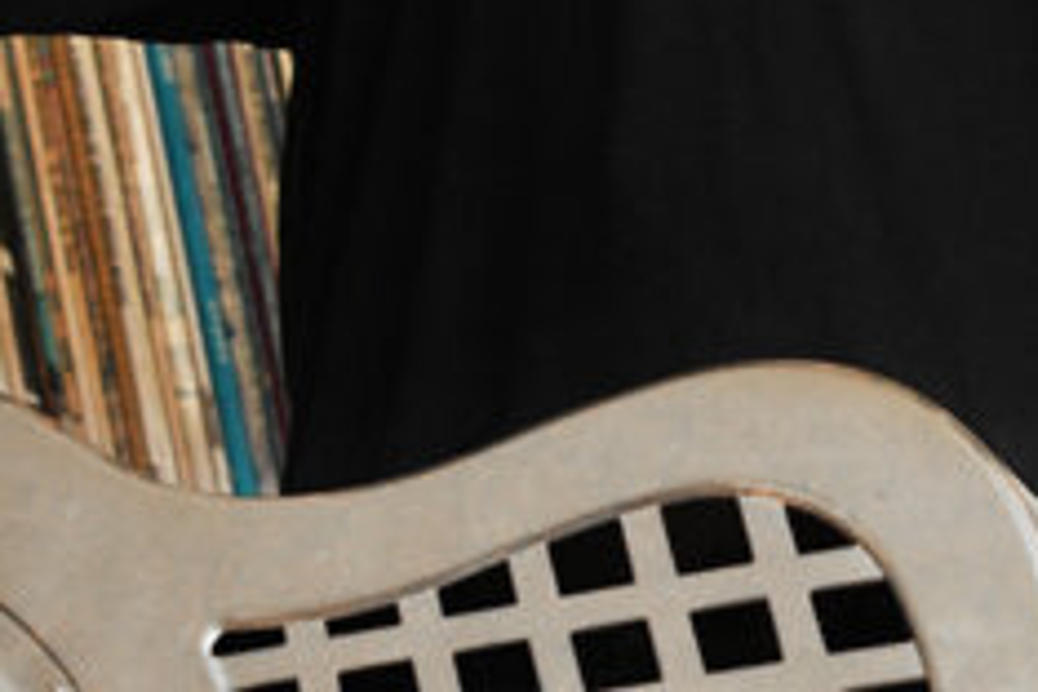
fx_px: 9457
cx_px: 1344
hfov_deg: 6.2
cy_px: 78
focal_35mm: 328
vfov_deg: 4.2
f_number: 5
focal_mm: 48
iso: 250
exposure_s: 1/160
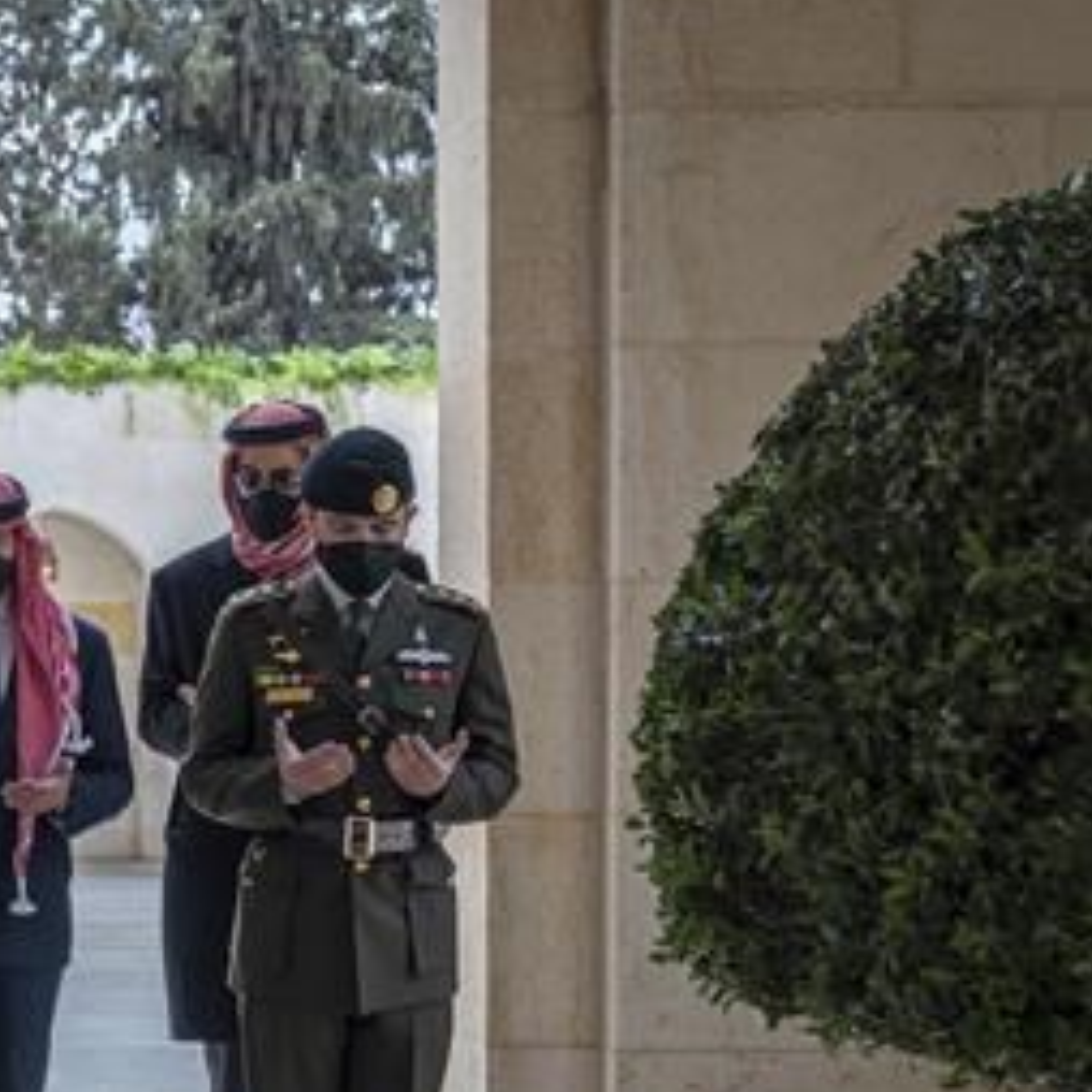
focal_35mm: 100
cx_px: -297
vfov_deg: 17.3
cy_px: 776
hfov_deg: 16.5
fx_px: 3569
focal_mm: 46
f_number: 4
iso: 100
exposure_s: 1/250
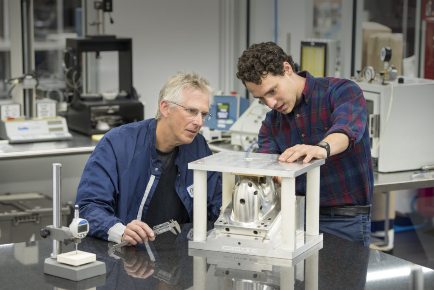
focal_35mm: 105
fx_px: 1266
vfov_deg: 13.1
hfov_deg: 19.4
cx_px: 217
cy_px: 145
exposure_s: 1/50
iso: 640
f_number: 4
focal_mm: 105
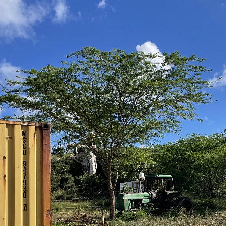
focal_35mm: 46
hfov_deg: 36.5
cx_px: 146
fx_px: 340
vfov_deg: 36.1
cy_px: 164
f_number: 1.6
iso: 32
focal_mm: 4.2
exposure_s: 1/3040
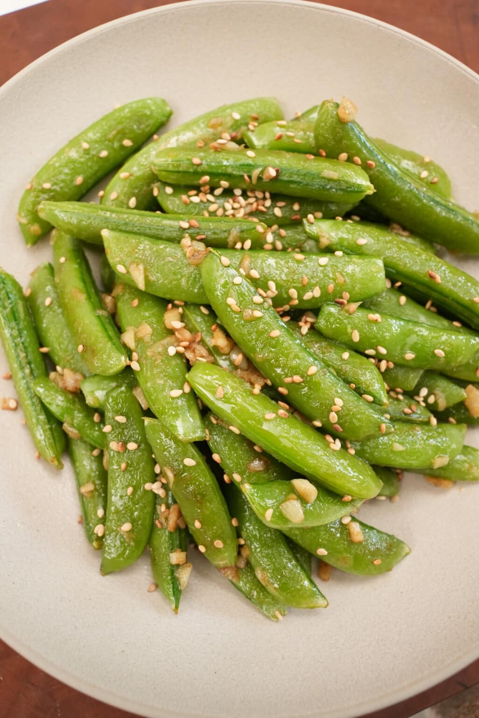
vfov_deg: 73.7
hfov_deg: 53.2
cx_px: 240
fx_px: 478
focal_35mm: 24
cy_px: 359
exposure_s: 1/100
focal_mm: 24
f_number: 8
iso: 4000
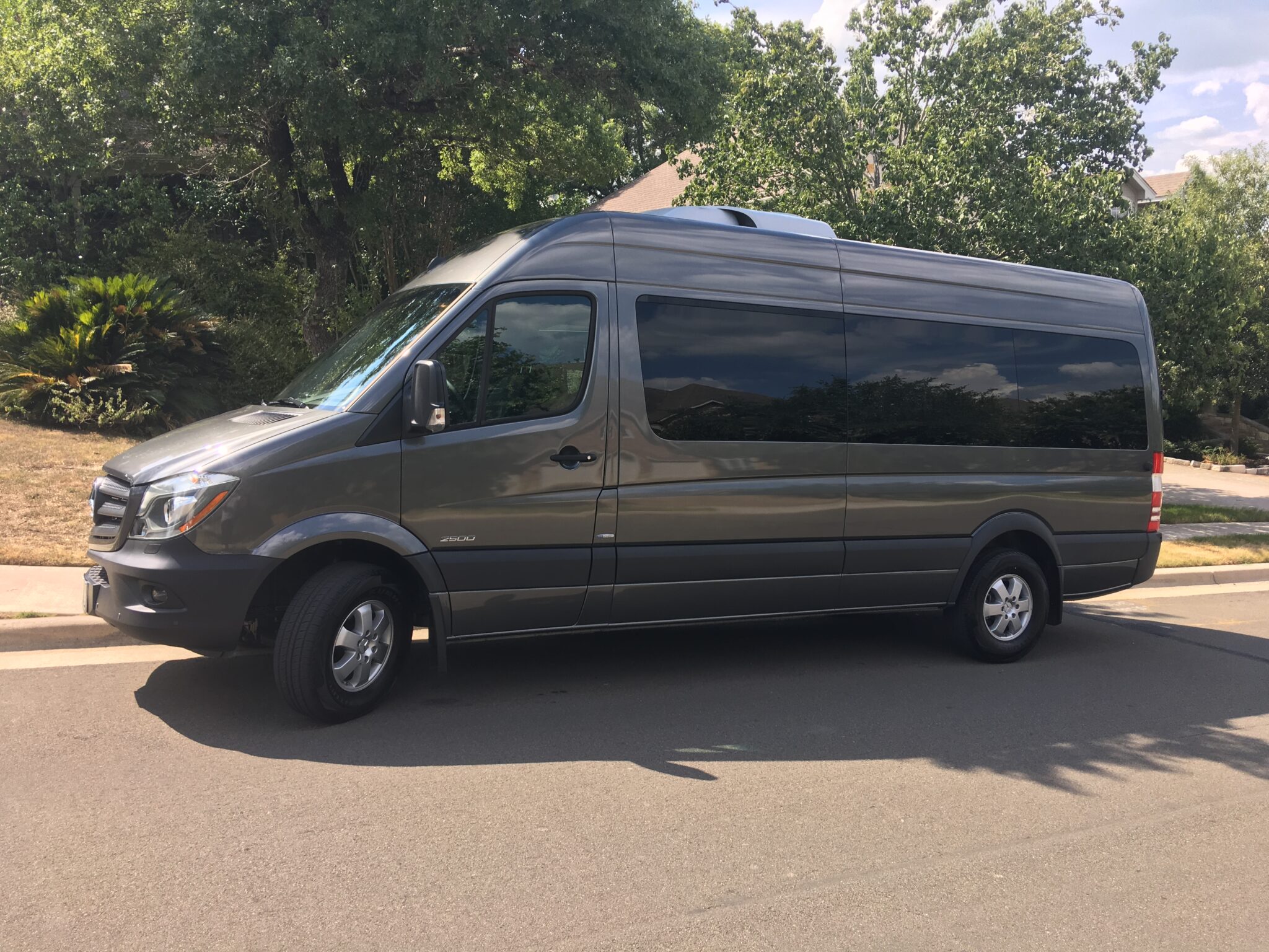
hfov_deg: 61.7
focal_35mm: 29
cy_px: 476
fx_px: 1063
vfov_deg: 48.2
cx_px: 634
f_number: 2.2
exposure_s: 1/527
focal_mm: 4.15
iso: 25
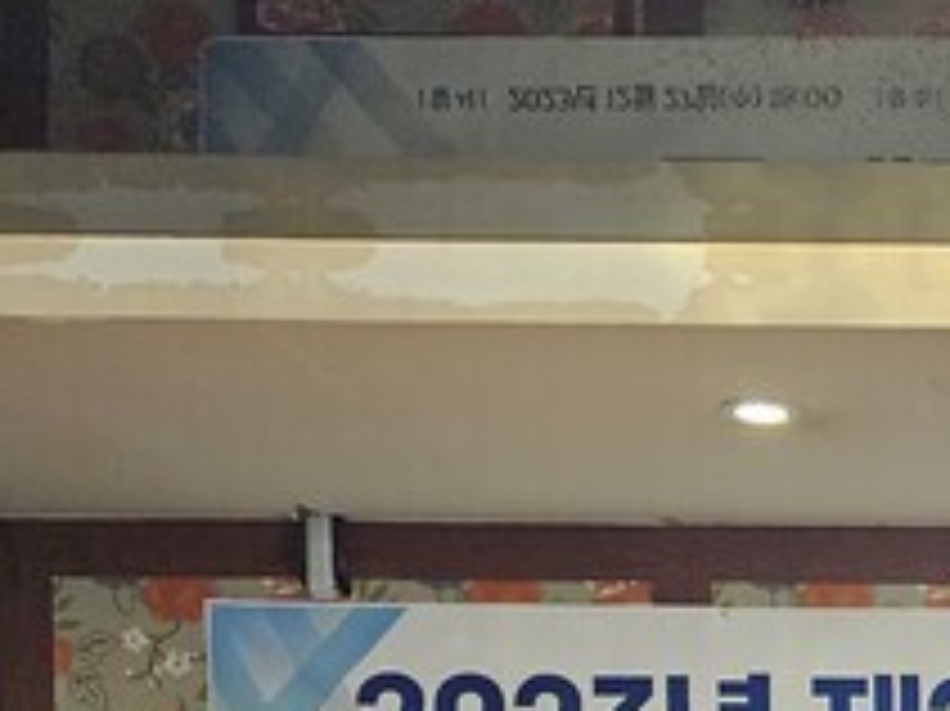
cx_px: 1301
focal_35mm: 84
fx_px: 2304
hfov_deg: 20.8
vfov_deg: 15.8
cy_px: 1136
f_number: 1.7
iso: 1000
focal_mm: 6.3
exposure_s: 1/120
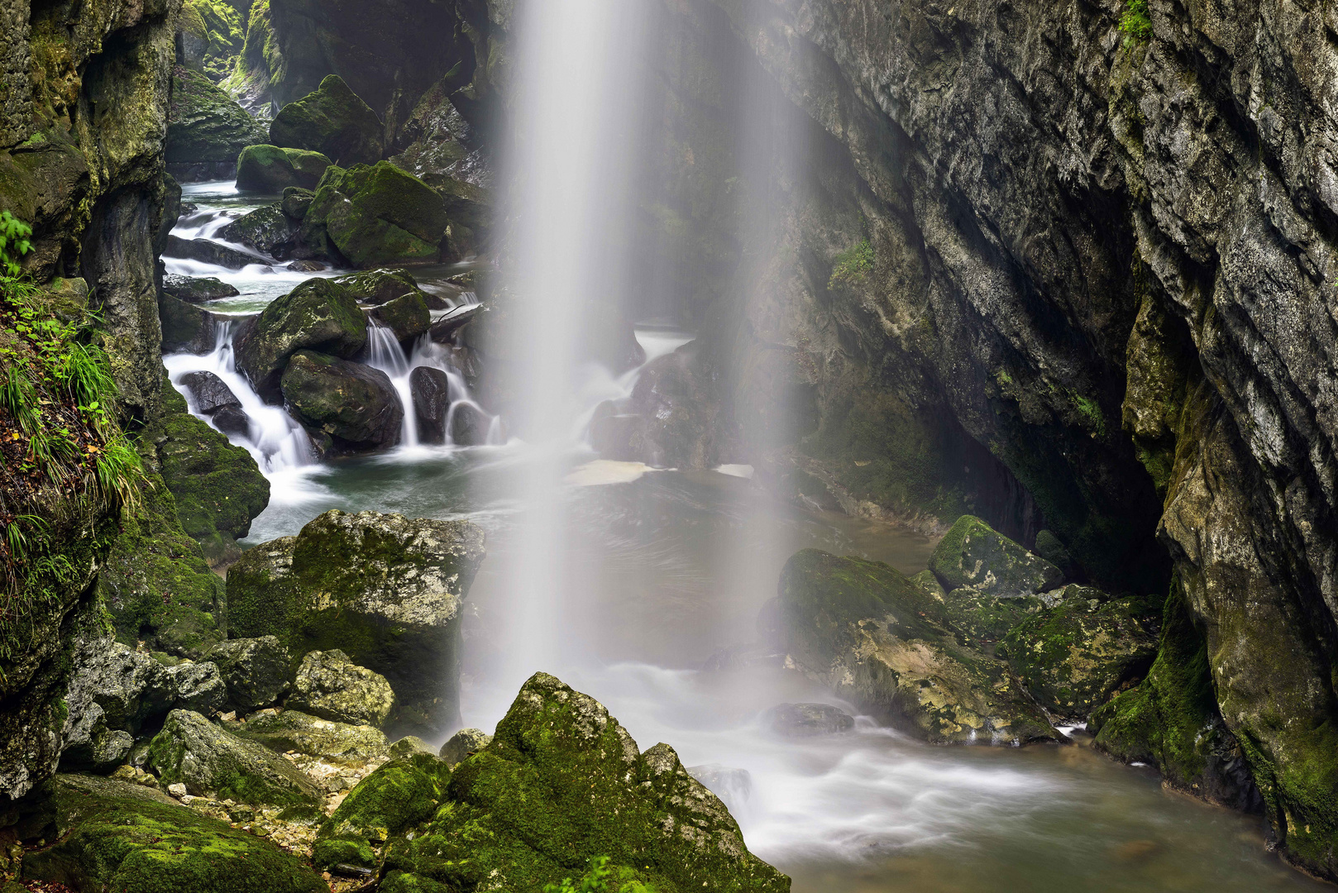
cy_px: 446
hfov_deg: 28.8
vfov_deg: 19.5
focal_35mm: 70
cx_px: 669
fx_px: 2602
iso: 50
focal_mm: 70
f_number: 8
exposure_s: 2
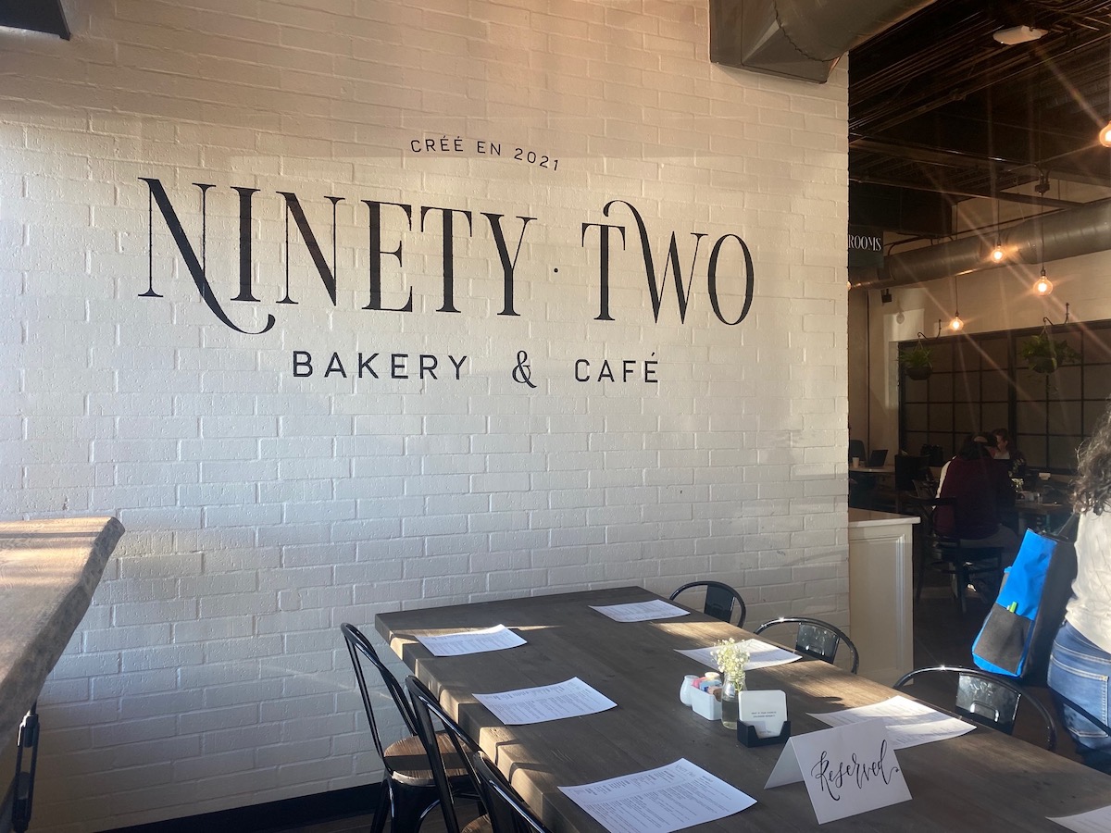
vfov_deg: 53.1
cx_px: 556
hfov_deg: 67.3
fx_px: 834
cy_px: 416
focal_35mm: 26
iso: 80
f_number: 1.8
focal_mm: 4.25
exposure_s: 1/121
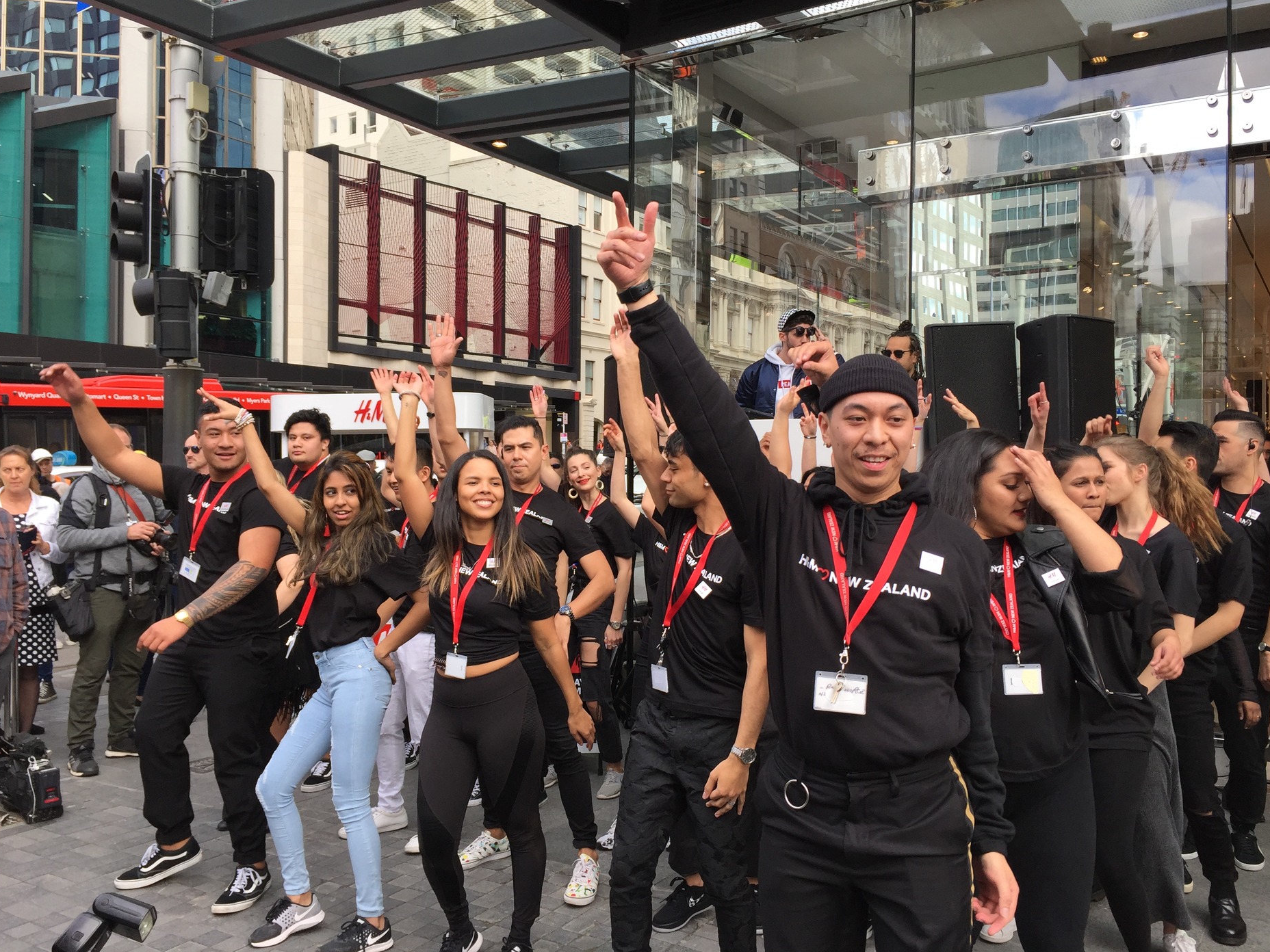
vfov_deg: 46.8
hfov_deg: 60.0
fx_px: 1101
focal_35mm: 30
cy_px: 465
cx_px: 637
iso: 32
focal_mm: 4.15
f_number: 2.2
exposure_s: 1/373
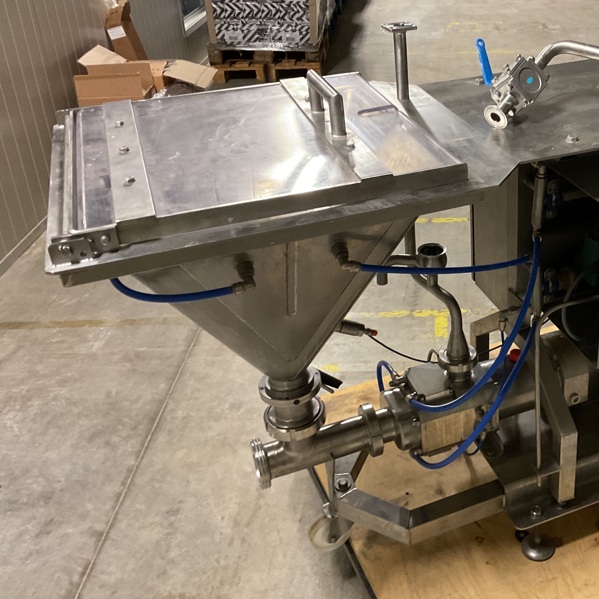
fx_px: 803
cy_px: 258
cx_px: 468
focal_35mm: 41
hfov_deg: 39.5
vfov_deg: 40.8
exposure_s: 1/33
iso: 250
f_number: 1.8
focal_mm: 3
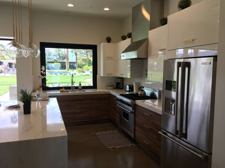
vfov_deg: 48.2
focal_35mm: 29
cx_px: 112
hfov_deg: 61.7
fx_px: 188
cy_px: 84
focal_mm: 4.15
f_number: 2.2
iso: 32
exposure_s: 1/120
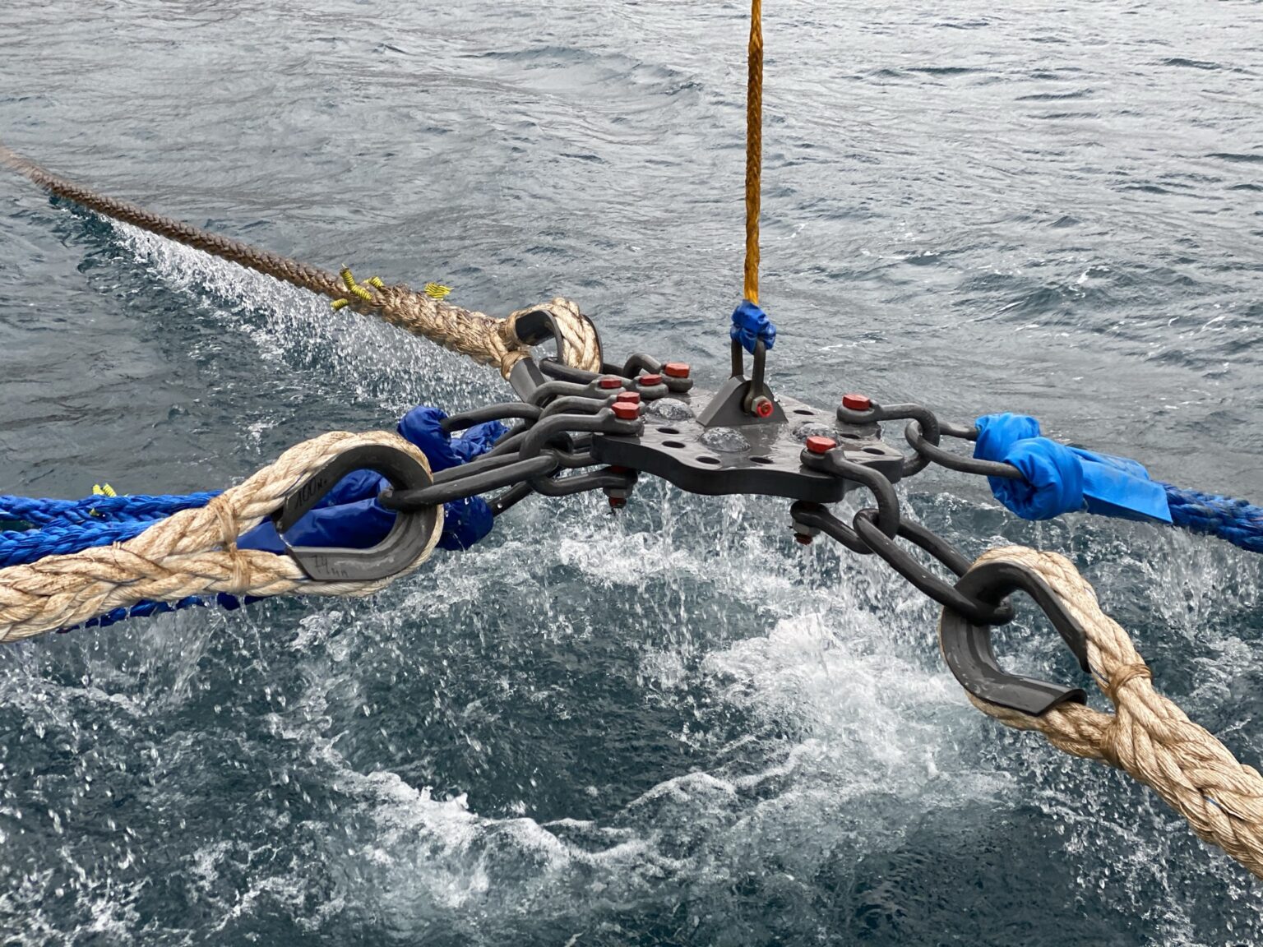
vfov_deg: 28.0
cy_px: 474
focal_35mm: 52
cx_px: 632
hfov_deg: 36.8
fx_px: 1897
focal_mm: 6
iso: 50
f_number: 2
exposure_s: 1/122
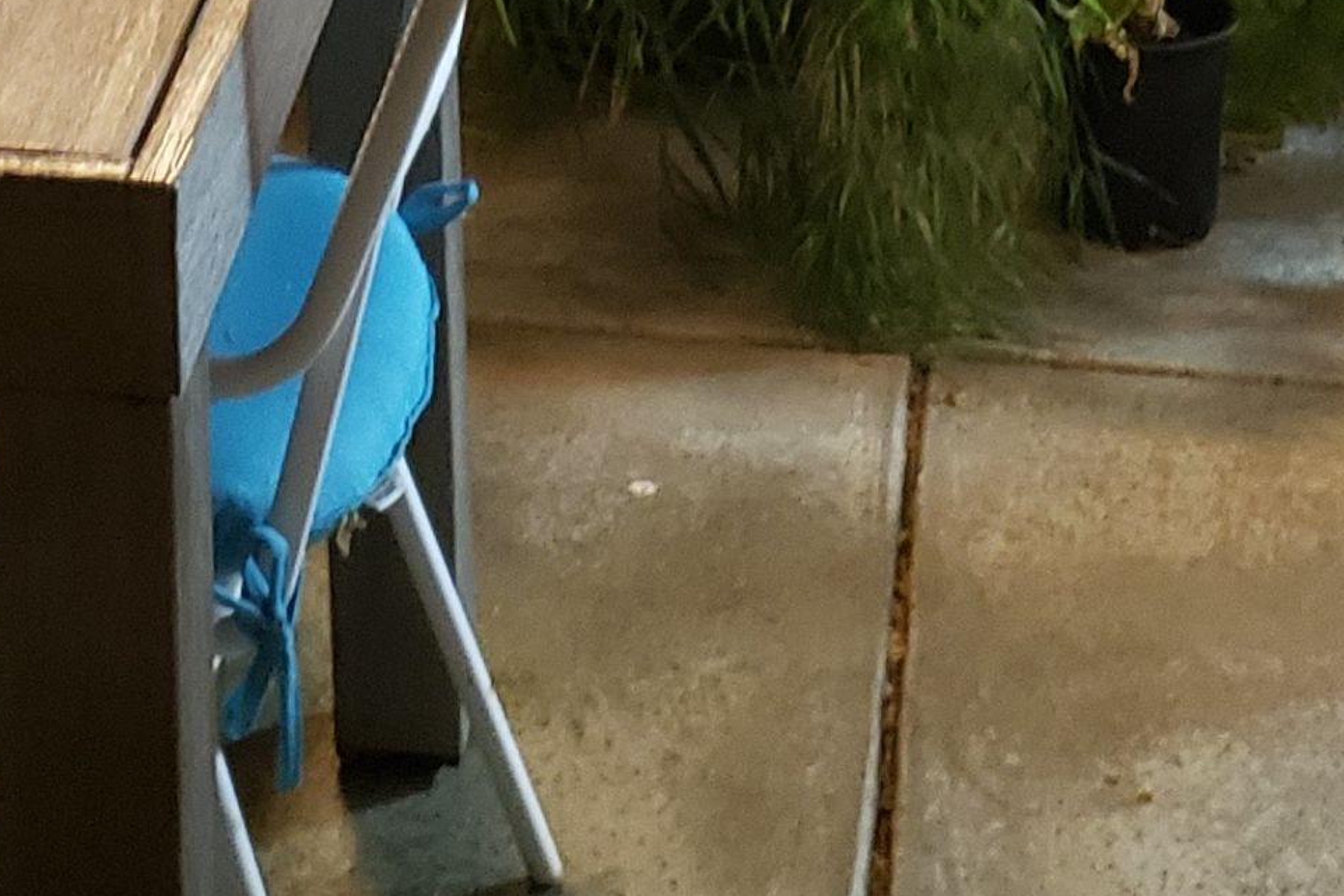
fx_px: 4032
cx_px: 71
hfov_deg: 18.5
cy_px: -1025
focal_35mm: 108
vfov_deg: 11.2
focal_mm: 4.3
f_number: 1.5
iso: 640
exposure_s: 1/10
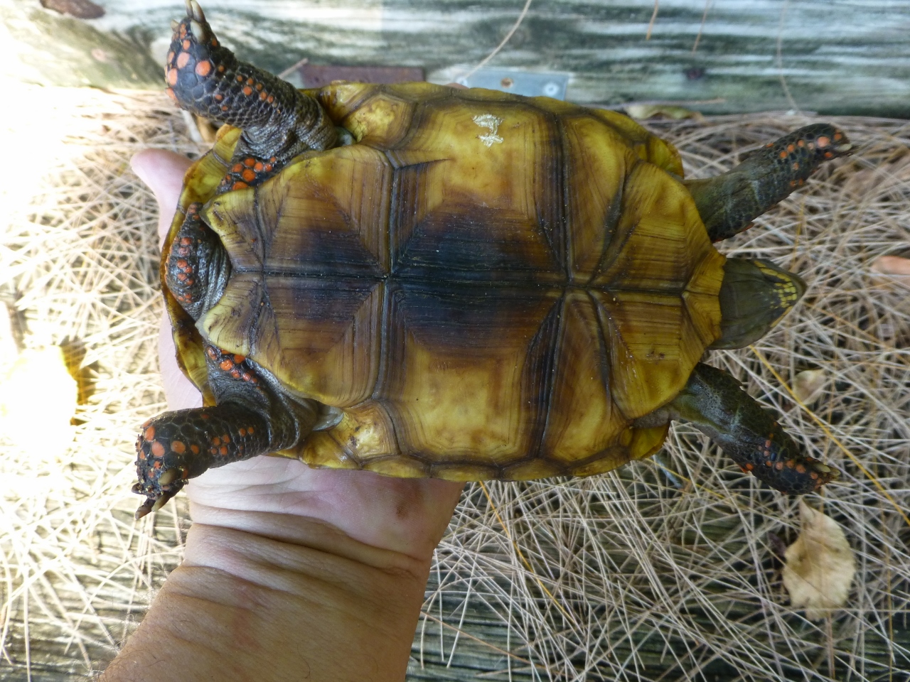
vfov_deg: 56.8
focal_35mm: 24
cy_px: 341
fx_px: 631
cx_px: 455
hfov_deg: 71.6
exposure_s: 1/60
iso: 160
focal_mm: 4.3
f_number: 3.3
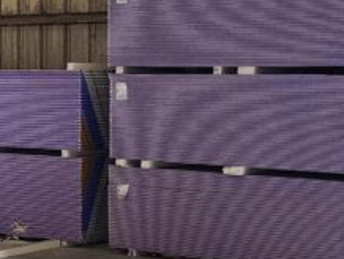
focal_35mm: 108
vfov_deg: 13.7
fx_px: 1074
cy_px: 92
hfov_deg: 17.5
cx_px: -52
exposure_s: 1/120
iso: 200
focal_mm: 6.4
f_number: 1.8
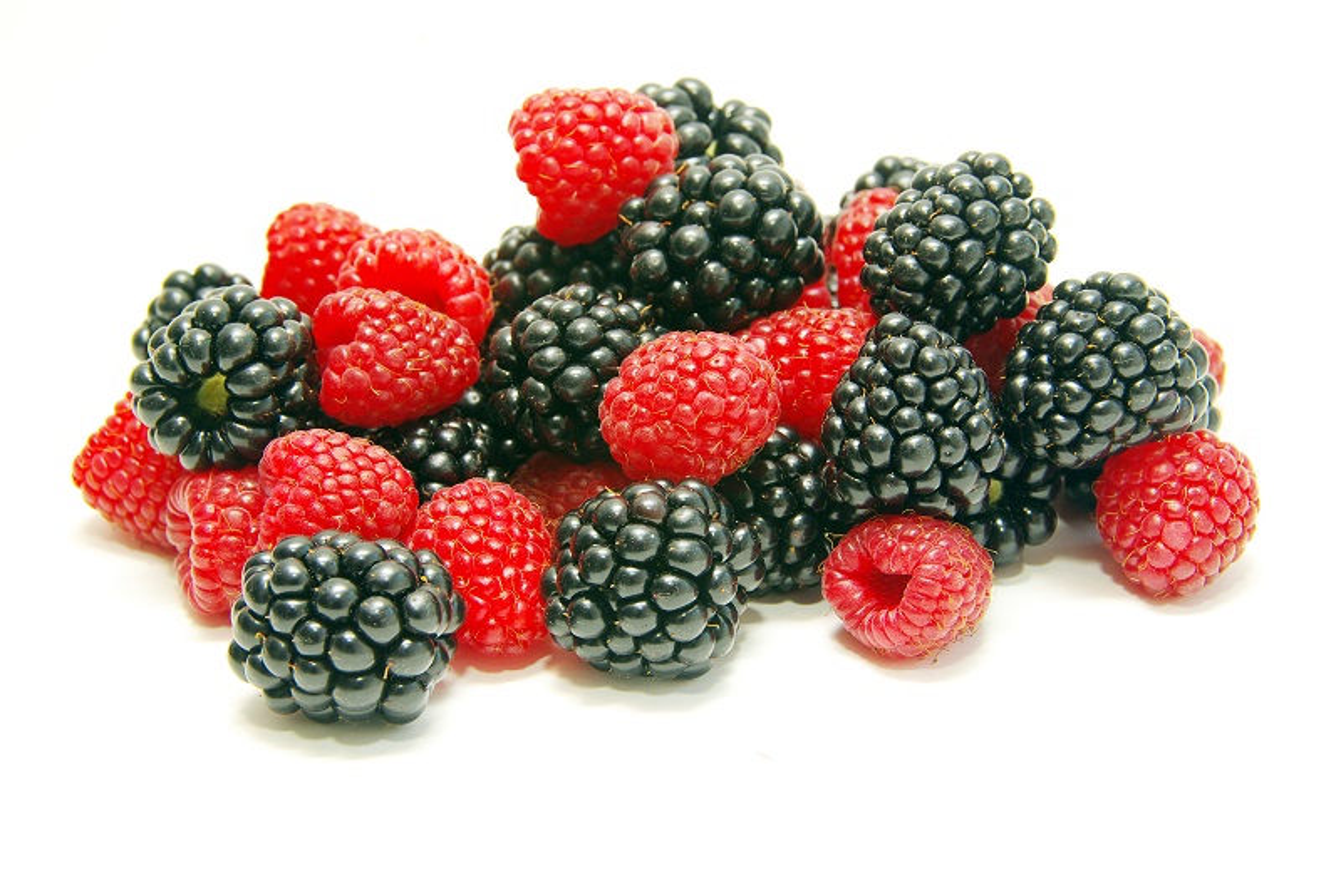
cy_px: 448
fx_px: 2796
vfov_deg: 18.2
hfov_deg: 27.0
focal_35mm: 75
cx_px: 670
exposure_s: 1/60
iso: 100
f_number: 11
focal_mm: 50
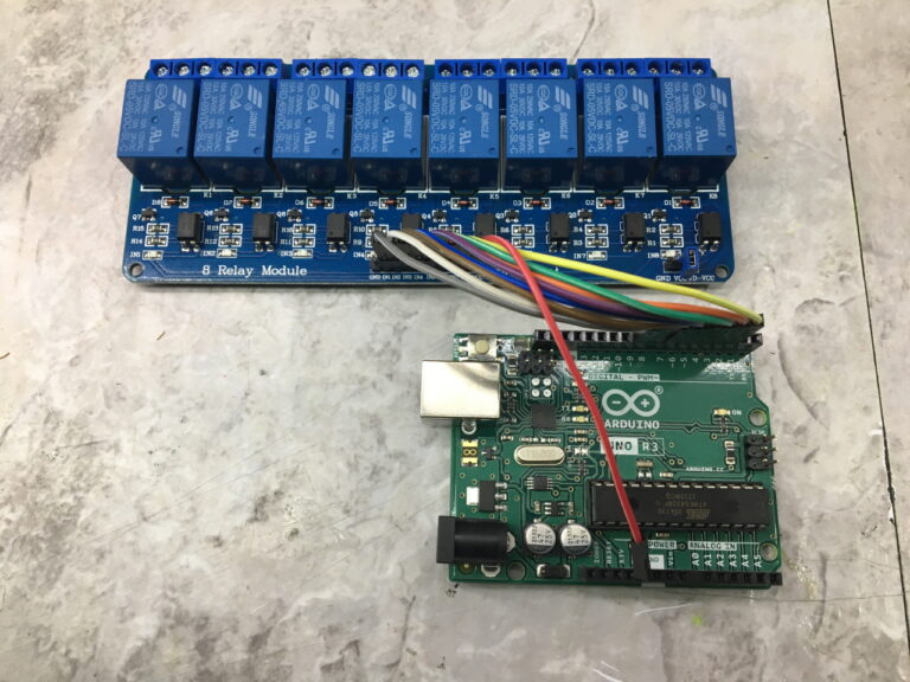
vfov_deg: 48.2
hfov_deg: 61.7
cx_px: 455
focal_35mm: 29
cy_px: 341
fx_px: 762
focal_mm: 4.15
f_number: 2.2
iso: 32
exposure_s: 1/40
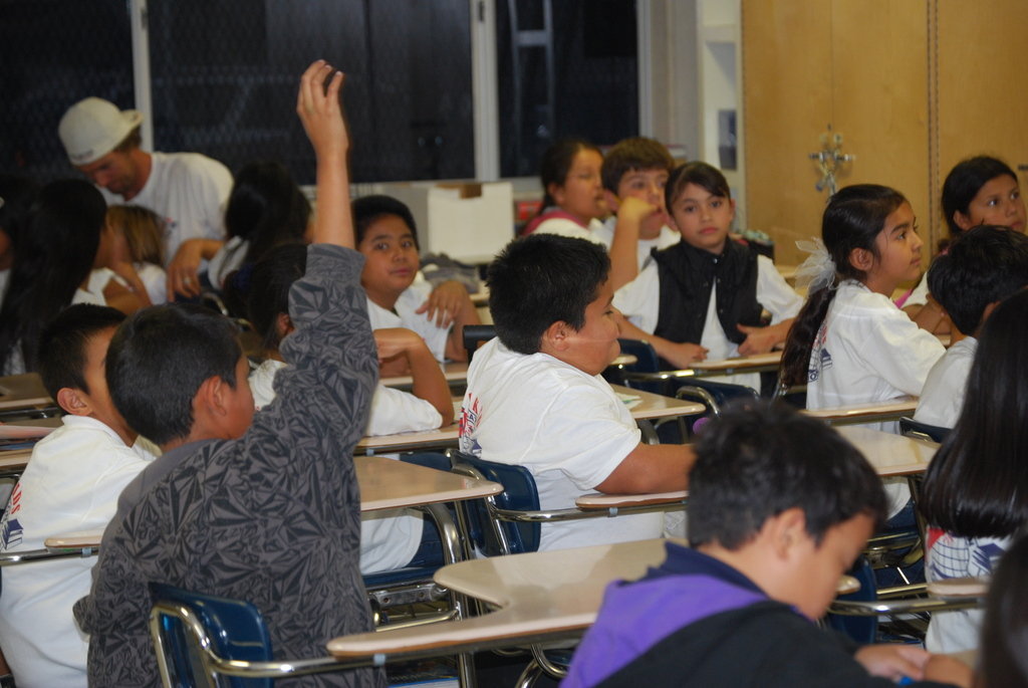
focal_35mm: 128
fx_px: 3644
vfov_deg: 10.8
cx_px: 514
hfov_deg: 16.1
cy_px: 344
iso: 450
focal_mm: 85
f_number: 4.8
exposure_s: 1/60
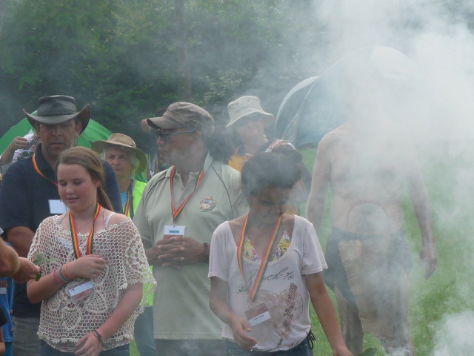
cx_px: 237
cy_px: 178
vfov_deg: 6.1
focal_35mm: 245
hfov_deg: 8.1
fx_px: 3355
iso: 125
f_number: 5.6
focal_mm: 24.5
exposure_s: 1/320
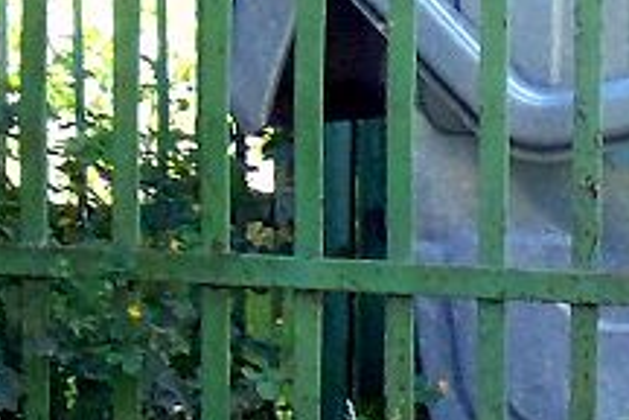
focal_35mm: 1121
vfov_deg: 1.2
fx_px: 19585
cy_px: -373
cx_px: 914
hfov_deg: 1.8
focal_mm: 29
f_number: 4.9
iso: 100
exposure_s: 1/125
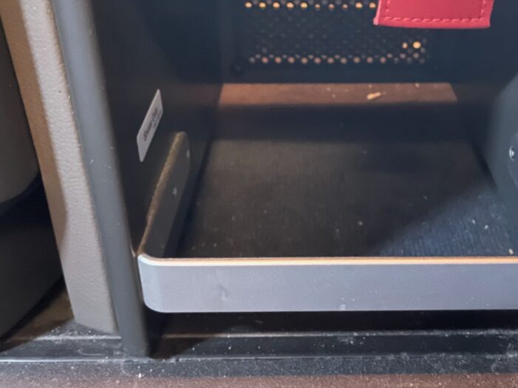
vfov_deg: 37.0
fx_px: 568
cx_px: 319
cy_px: 112
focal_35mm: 38
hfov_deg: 48.6
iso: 3200
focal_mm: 5.1
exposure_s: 1/5
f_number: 1.6
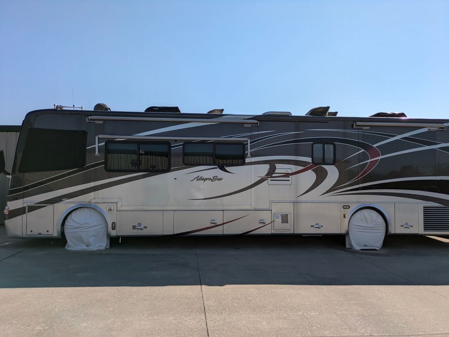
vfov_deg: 54.9
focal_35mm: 25
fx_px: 324
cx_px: 224
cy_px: 168
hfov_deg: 69.4
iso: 44
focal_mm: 5.43
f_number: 1.89
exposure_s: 1/2959
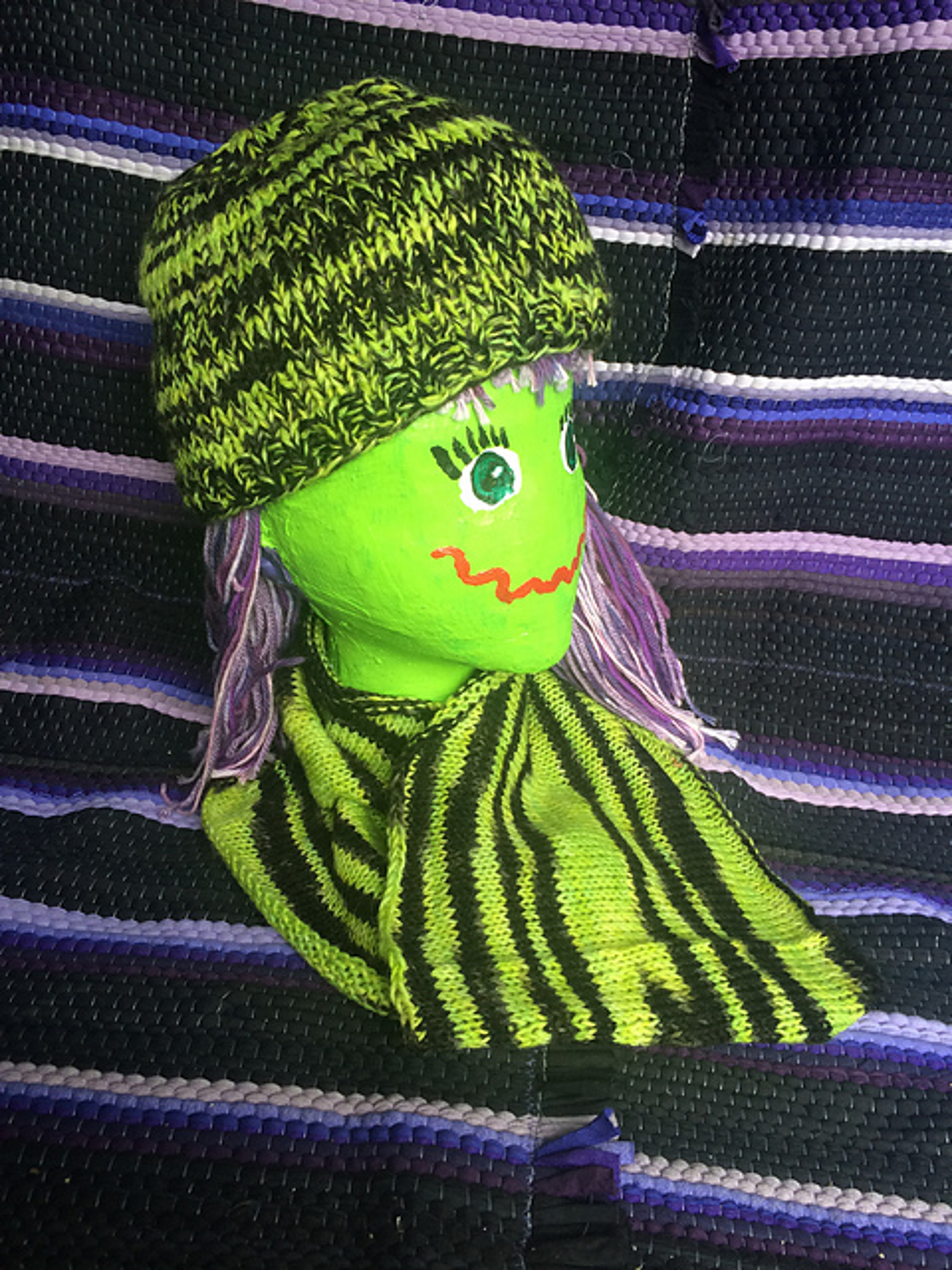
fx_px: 1063
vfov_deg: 61.7
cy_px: 635
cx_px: 476
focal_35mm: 29
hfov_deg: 48.2
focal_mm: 4.15
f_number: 2.2
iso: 64
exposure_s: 1/120
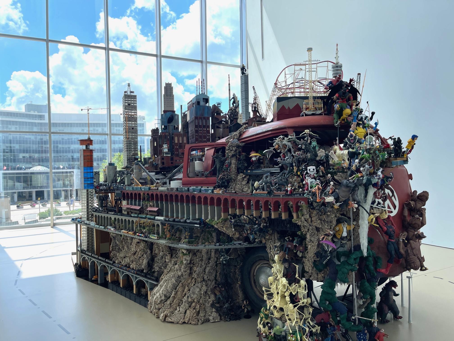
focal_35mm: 26
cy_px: 170
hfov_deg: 67.3
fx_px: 341
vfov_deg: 53.1
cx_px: 227
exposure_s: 1/1689
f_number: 1.6
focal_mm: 5.1
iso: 32
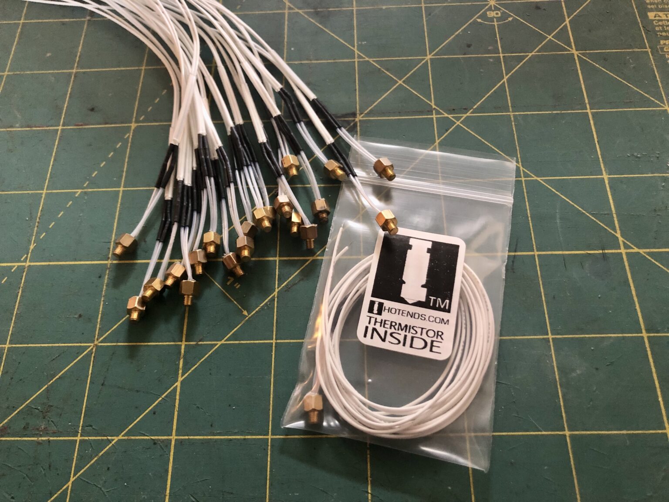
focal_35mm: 28
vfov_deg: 49.7
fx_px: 541
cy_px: 251
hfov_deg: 63.4
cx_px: 334
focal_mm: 4
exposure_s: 1/7
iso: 100
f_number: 1.8
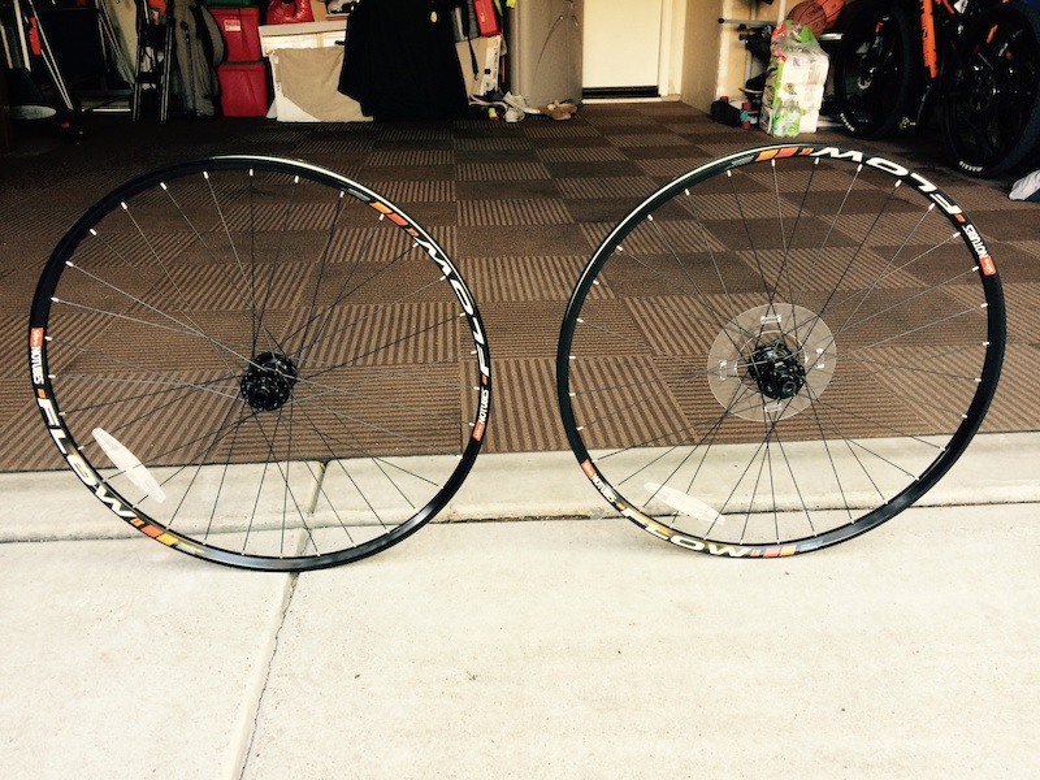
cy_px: 390
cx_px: 520
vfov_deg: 48.2
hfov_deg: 61.7
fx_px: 871
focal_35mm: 29
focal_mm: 4.15
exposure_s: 1/30
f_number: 2.2
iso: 80
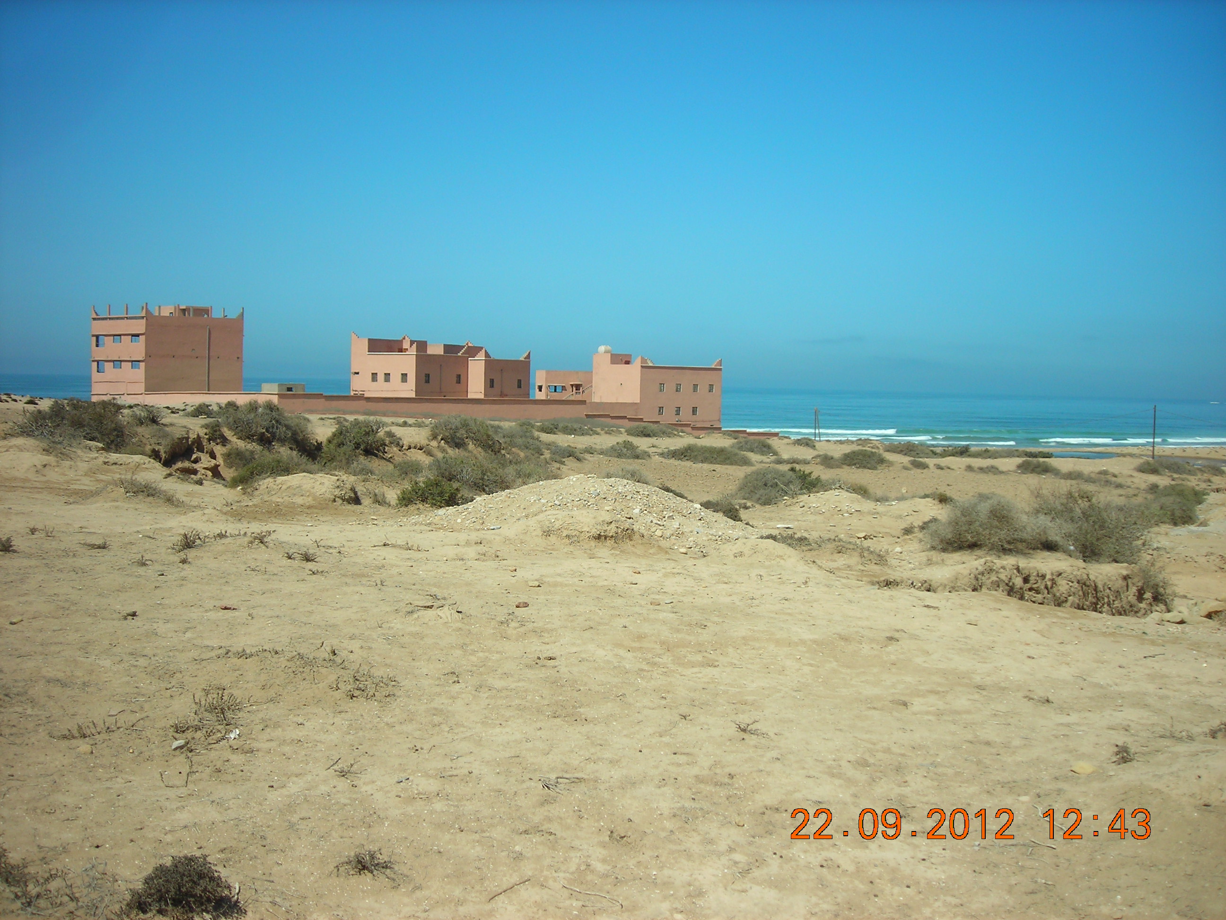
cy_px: 460
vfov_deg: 37.7
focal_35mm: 38
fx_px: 1346
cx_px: 613
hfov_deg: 49.0
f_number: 6.4
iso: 50
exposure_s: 1/244
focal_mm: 6.3
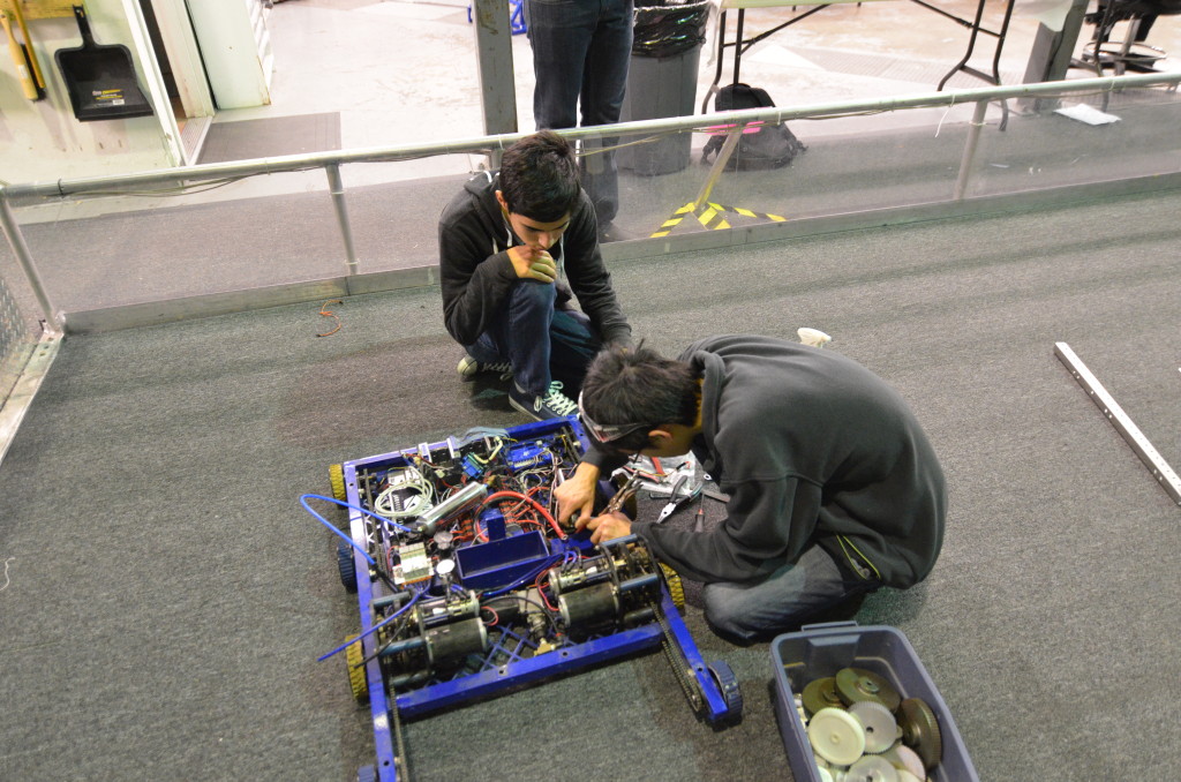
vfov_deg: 52.9
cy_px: 391
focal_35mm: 24
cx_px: 590
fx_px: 786
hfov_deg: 73.9
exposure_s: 1/60
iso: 3200
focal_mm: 16
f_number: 2.8
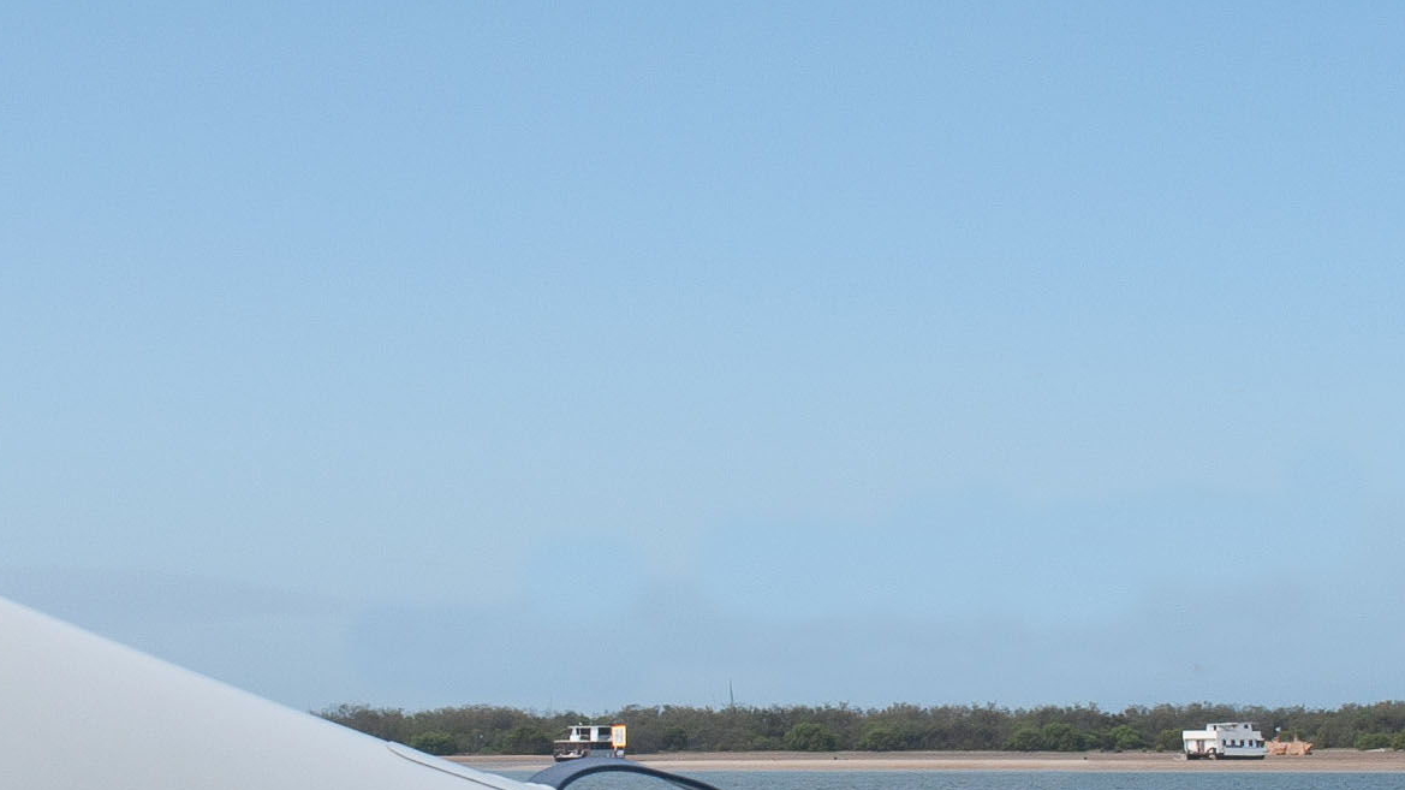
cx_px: 829
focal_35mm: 121
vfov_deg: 10.0
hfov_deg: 17.7
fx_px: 4504
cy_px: 719
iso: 200
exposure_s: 1/400
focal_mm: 21
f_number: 10
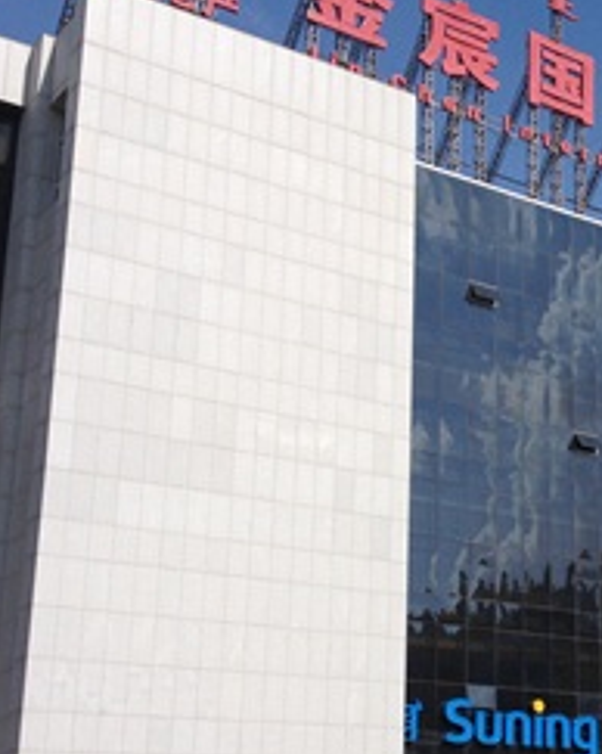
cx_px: 568
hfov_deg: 21.0
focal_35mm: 71
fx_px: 1583
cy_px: 441
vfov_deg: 26.8
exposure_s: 1/2632
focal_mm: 4.28
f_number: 2.4
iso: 50
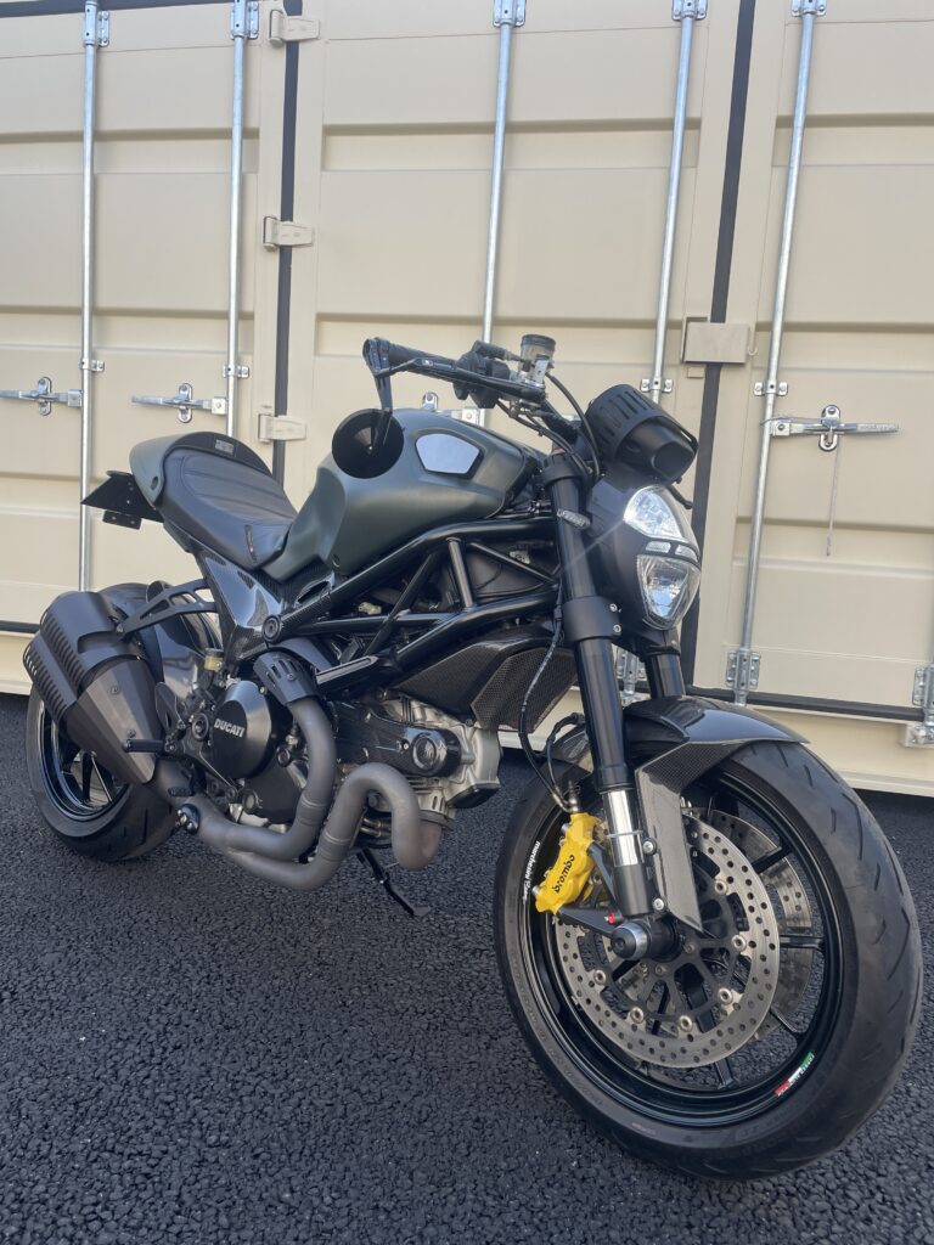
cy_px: 622
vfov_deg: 67.3
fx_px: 935
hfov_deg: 53.1
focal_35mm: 26
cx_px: 467
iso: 32
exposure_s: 1/744
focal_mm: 4.2
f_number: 1.6
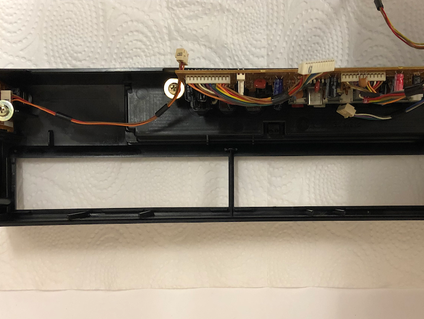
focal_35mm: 50
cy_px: 174
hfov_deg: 37.9
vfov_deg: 29.1
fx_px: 613
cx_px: 273
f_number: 1.8
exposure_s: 1/17
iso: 64
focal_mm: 3.99
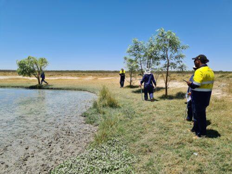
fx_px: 174
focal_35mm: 26
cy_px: 87
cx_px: 116
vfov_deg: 53.1
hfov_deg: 67.3
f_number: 1.8
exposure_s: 1/2816
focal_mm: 5.4
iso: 50
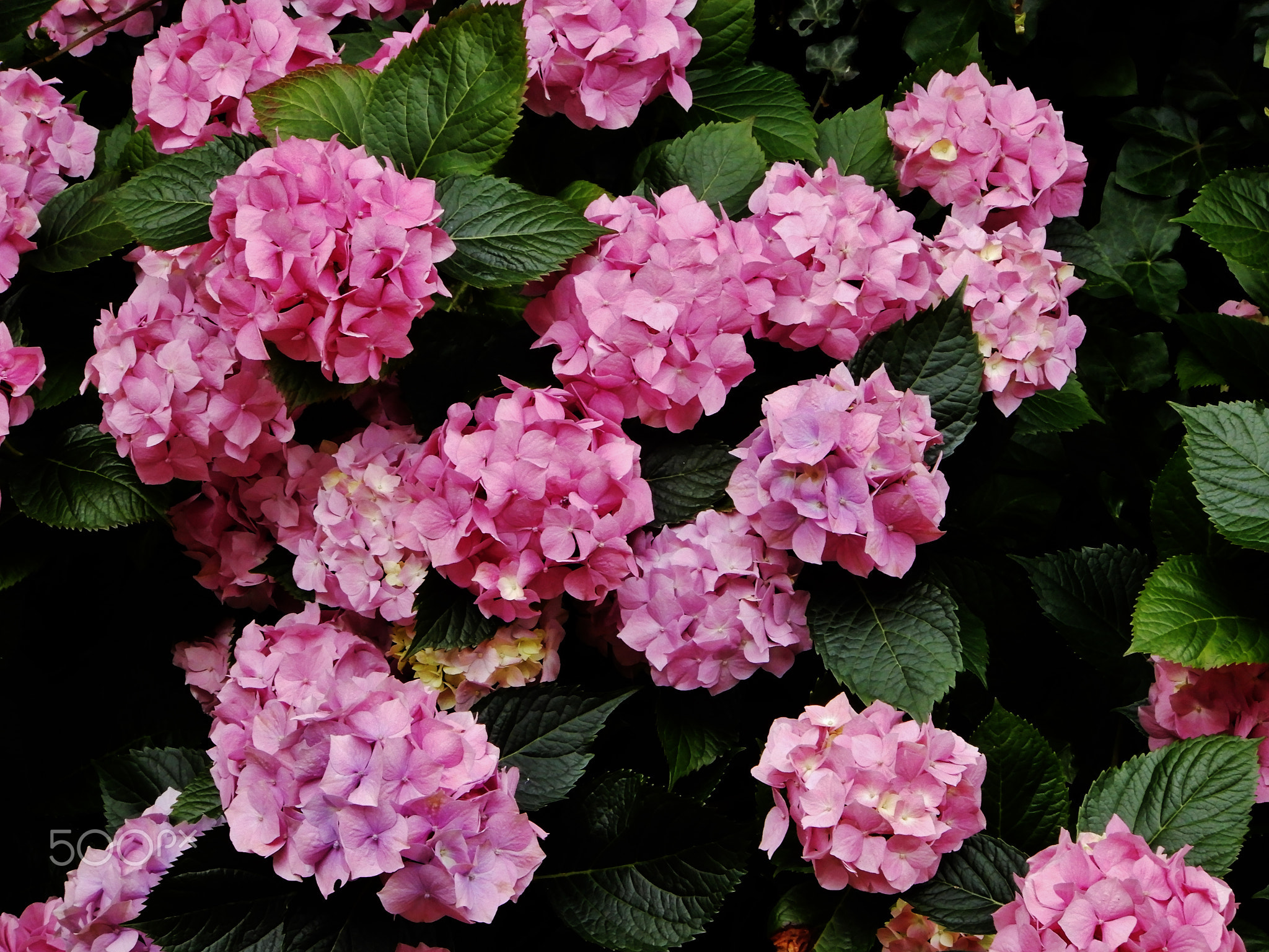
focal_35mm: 300
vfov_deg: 5.0
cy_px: 476
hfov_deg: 6.6
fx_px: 10998
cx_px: 634
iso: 280
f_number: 6.3
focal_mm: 53.5
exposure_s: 1/125
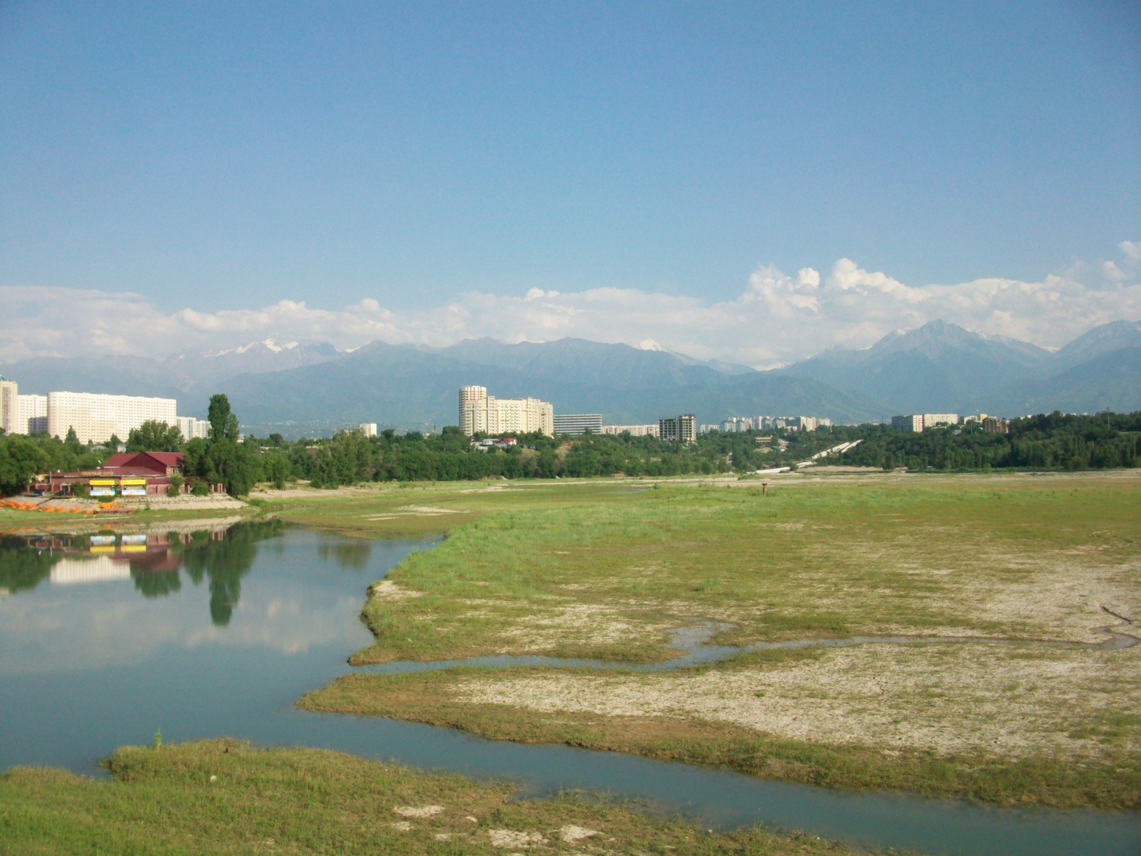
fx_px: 1055
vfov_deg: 44.2
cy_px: 428
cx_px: 570
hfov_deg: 56.8
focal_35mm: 32
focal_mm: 5.7
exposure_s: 1/320
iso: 64
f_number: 5.5
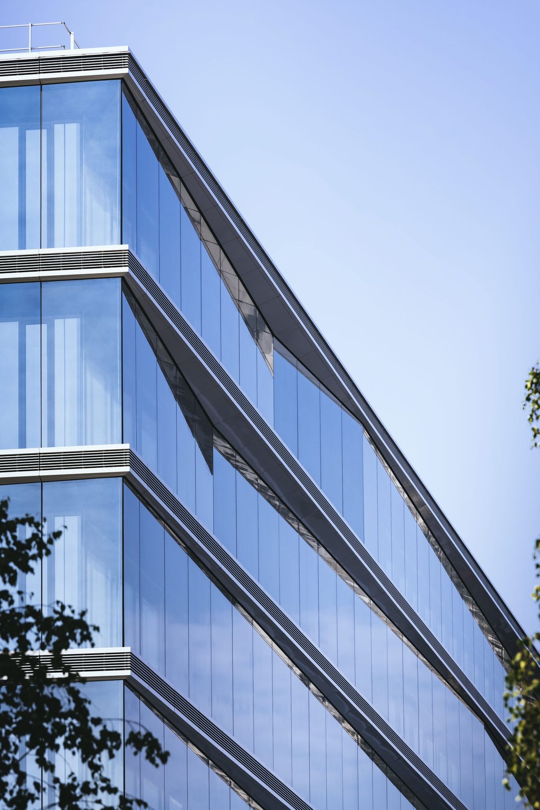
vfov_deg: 10.3
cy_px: 405
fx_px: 4498
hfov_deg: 6.9
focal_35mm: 200
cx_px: 270
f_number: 8
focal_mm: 200
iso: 100
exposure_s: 1/160
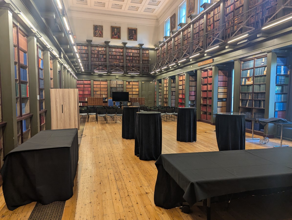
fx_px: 203
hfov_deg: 71.5
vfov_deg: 56.9
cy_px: 110
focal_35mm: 24
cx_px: 146
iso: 366
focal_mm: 6.81
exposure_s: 1/134
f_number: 1.85
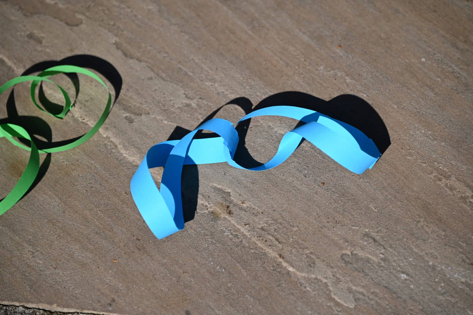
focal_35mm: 250
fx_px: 3283
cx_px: 236
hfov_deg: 8.2
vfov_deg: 5.5
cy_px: 158
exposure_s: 1/640
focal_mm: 250
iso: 100
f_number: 6.3
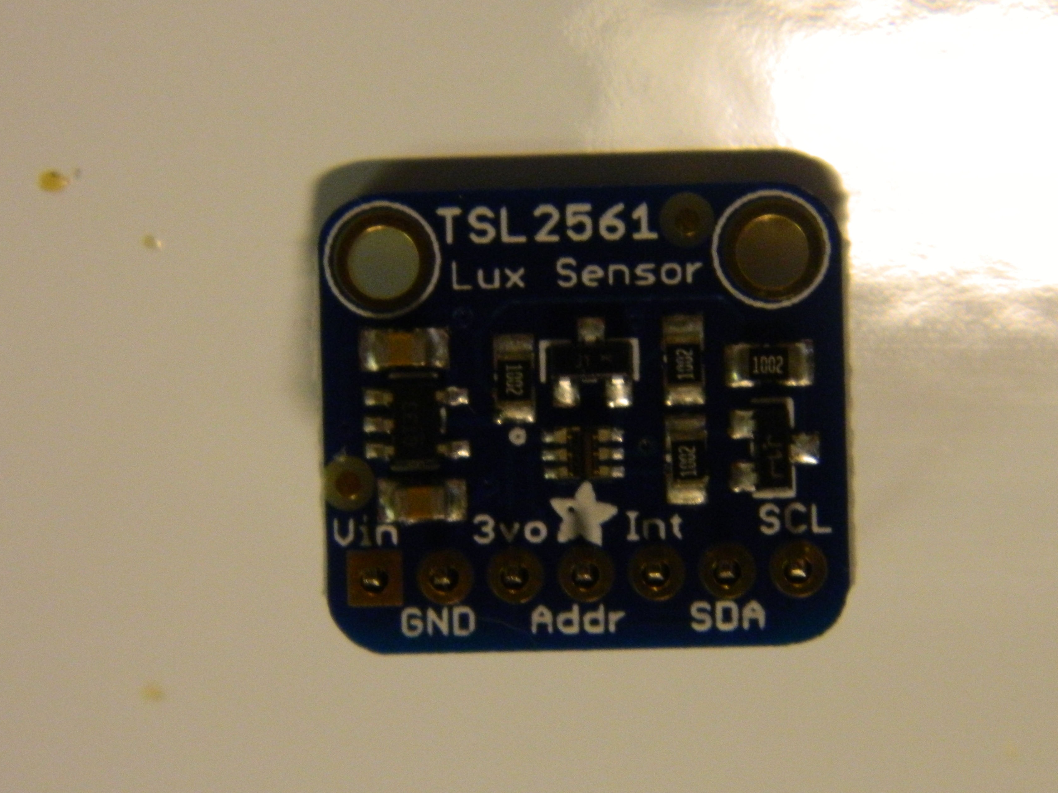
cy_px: 449
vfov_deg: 11.3
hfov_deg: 15.1
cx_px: 559
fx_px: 4003
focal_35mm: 131
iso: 400
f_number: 4.5
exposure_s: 1/50
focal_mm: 18.6
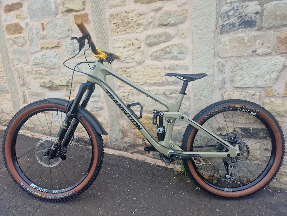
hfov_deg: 73.9
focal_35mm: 23
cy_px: 108
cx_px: 144
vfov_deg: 58.9
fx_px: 191
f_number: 1.8
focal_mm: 6.4
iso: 50
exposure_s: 1/100
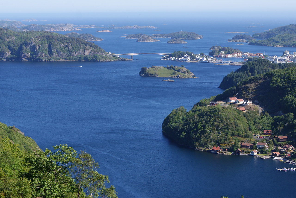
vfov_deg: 13.2
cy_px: 78
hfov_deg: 19.7
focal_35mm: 104
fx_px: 853
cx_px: 172
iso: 100
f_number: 8
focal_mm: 55
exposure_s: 1/200
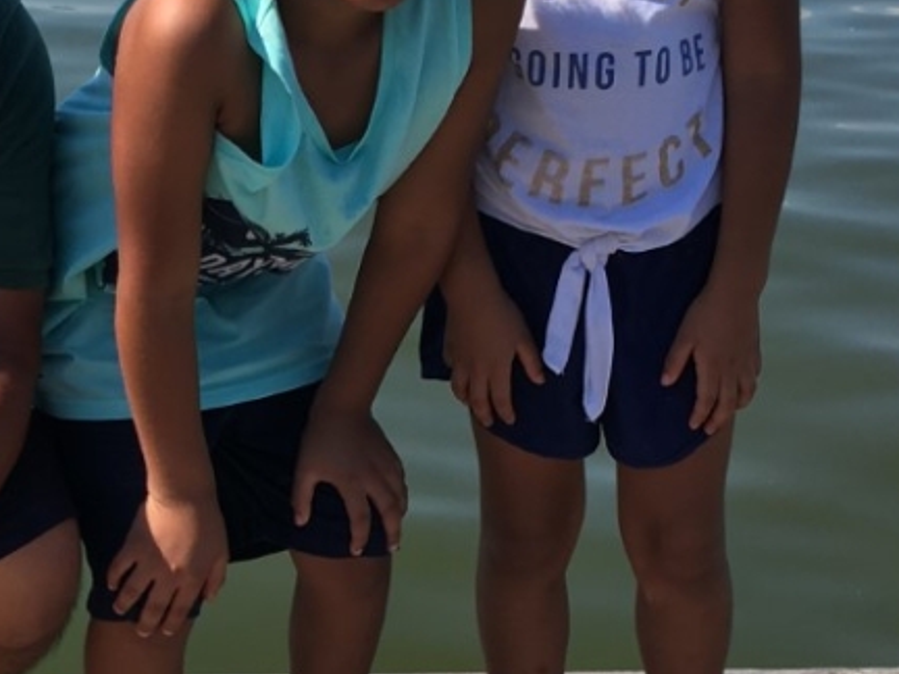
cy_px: 597
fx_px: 2675
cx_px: 160
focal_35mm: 103
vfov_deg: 14.2
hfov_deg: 18.9
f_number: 2.2
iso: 25
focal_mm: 4.15
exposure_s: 1/1026
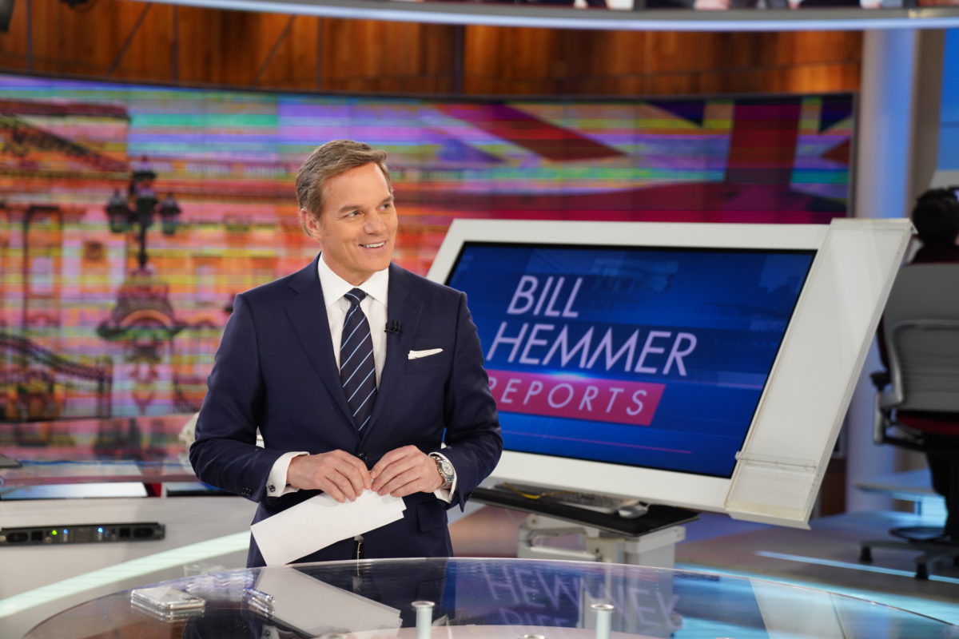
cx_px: 480
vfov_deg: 19.5
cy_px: 320
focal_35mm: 70
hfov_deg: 28.8
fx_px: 1865
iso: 1000
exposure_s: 1/100
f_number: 2.8
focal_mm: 70
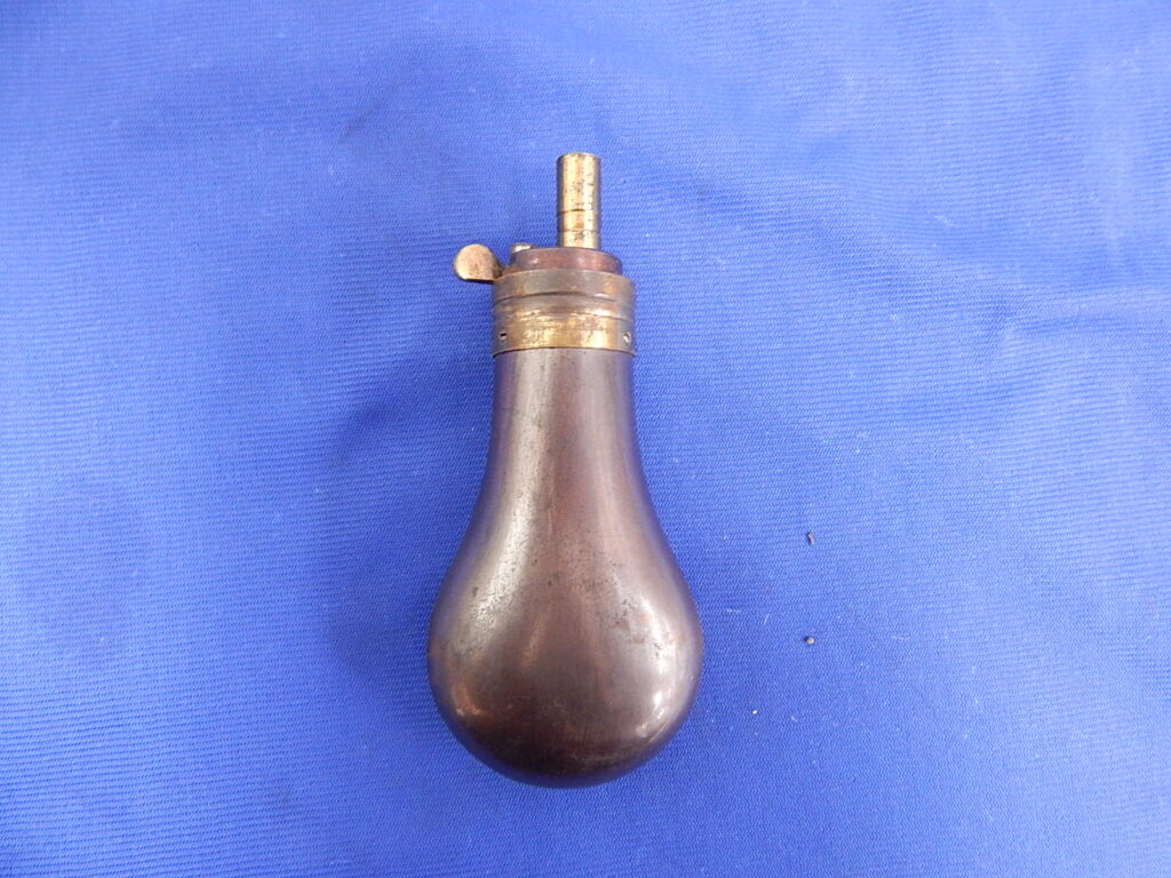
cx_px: 586
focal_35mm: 22
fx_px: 744
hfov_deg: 76.4
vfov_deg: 61.1
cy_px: 439
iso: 500
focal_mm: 4
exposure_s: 1/8
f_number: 3
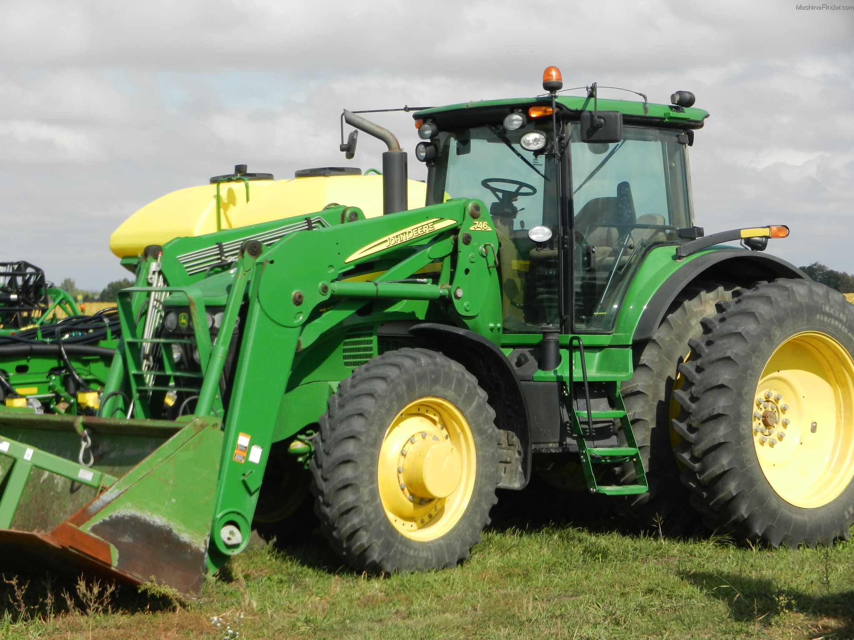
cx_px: 427
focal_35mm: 91
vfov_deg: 16.2
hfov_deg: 21.5
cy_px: 320
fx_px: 2245
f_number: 4.9
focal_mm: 16.3
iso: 160
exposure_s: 1/1000
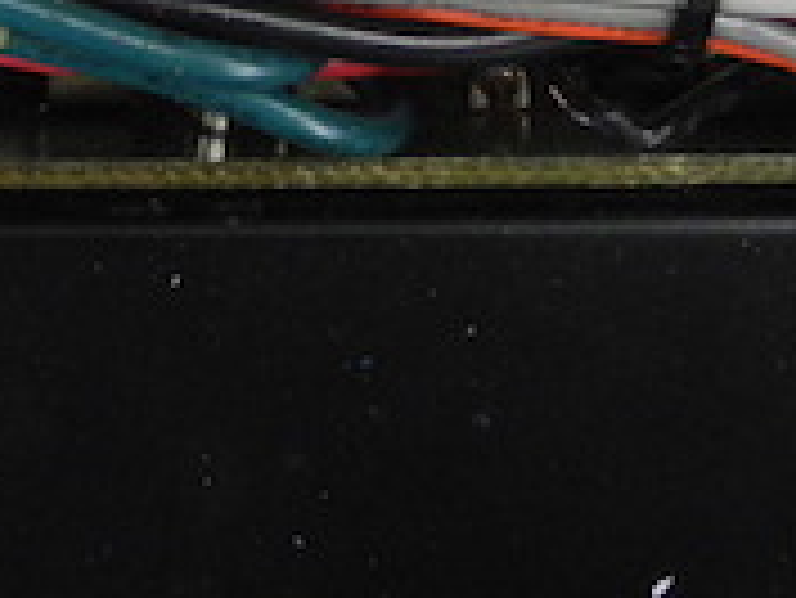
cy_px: -733
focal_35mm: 152
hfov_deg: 13.0
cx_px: 328
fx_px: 3498
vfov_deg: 9.0
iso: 400
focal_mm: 6
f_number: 2.8
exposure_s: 1/27.2
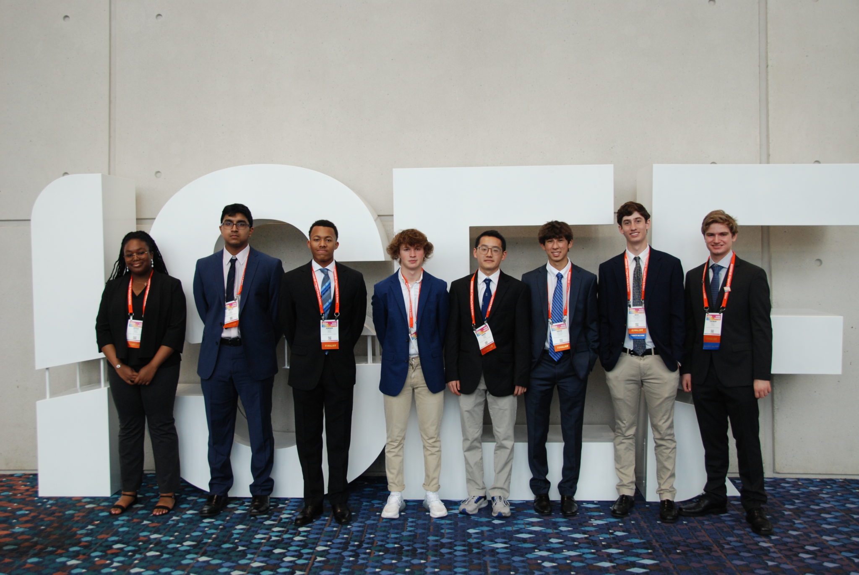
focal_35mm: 36
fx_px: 860
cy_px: 288
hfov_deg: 53.1
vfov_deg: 37.0
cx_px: 430
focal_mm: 24
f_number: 3.8
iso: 360
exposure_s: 1/30
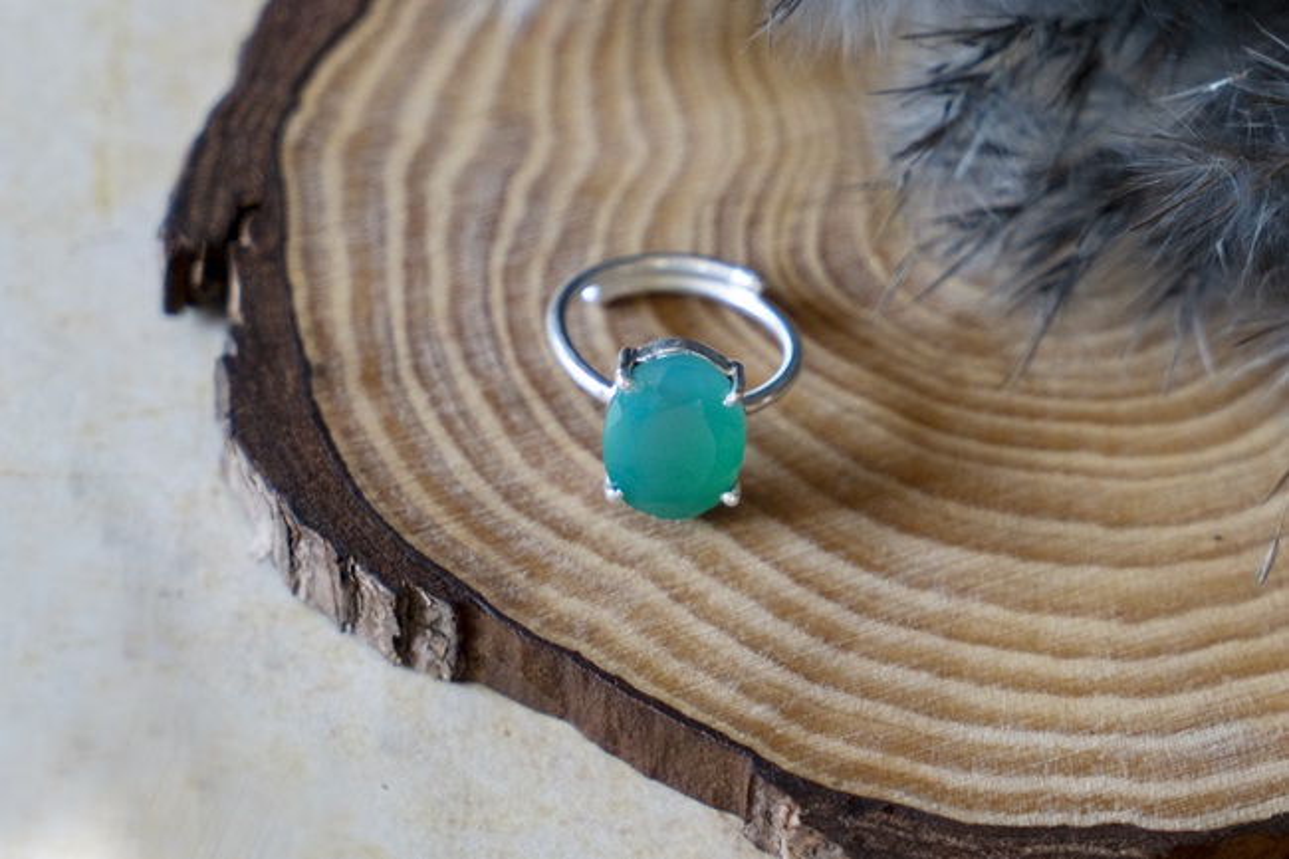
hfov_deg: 28.9
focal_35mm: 70
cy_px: 430
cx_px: 644
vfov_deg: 19.4
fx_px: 2506
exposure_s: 1/200
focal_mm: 70
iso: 1000
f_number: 5
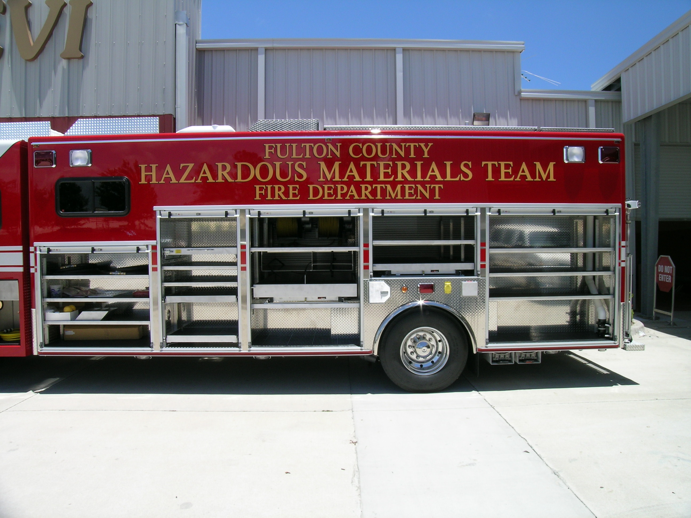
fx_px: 559
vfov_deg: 49.7
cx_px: 346
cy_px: 259
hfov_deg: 63.4
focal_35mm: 28
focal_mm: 5.8
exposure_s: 1/248
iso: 50
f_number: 7.1
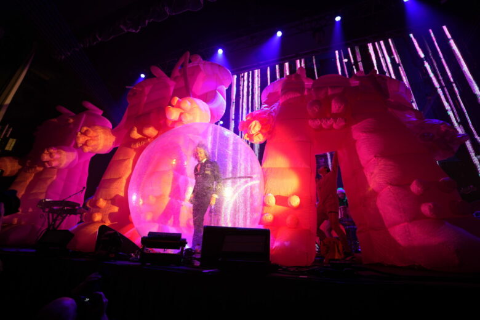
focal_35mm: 16
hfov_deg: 96.7
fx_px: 213
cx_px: 240
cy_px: 160
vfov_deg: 73.7
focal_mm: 16
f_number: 2.8
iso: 400
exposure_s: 1/100
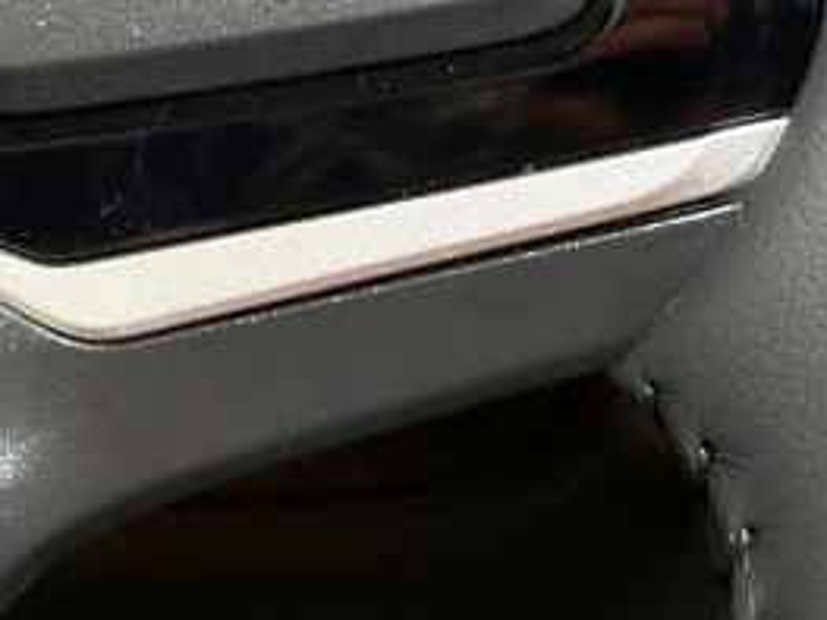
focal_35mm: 187
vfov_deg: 7.8
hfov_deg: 10.6
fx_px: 4466
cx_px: 377
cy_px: -176
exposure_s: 1/30
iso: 500
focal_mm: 6.86
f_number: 1.78
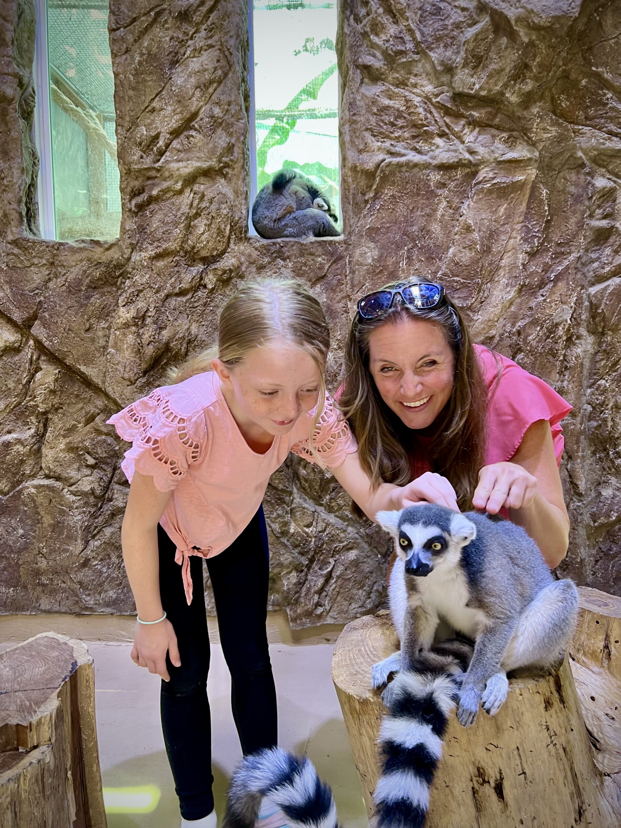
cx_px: 310
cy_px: 414
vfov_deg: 67.3
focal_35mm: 26
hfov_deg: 53.1
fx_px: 622
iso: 100
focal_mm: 5.7
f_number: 1.5
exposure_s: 1/60
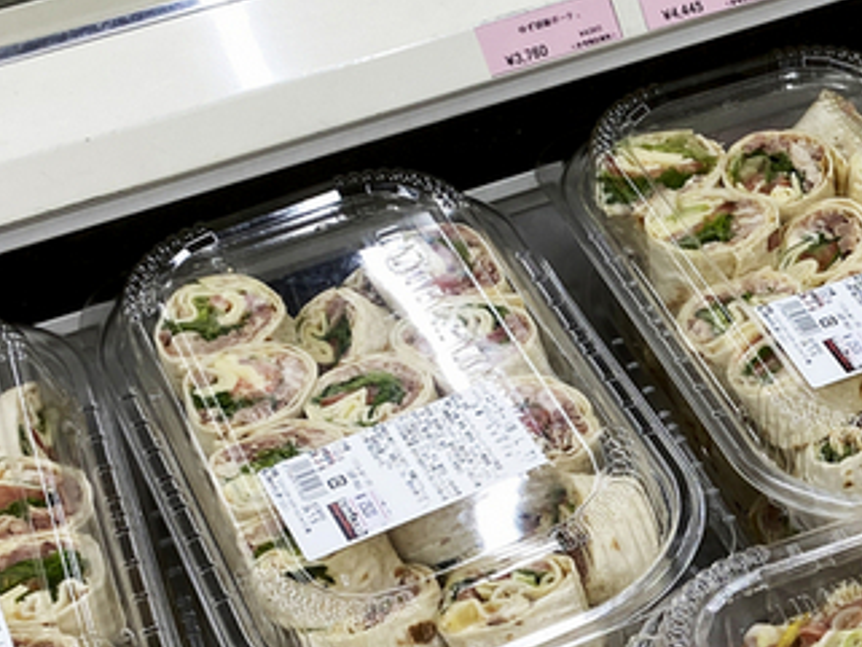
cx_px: 1093
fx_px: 2018
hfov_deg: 21.9
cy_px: 709
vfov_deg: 17.6
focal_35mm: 81
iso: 40
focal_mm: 4.25
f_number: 1.8
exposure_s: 1/100
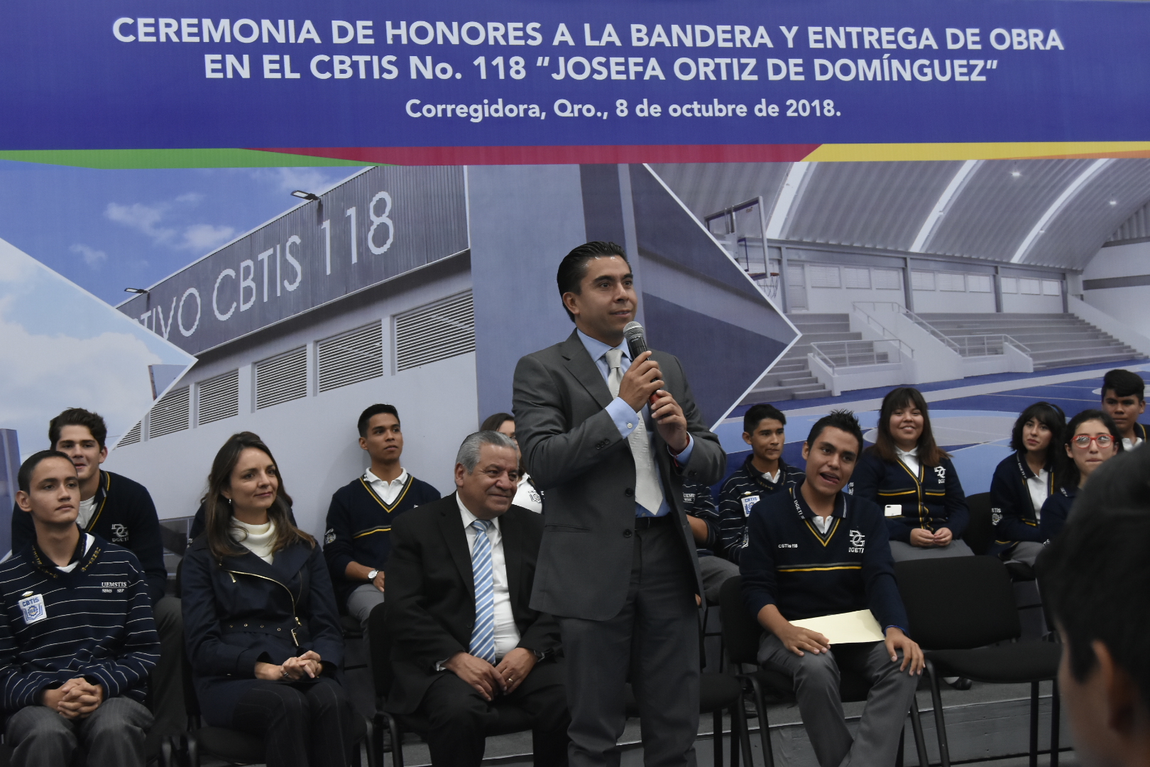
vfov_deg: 23.8
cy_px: 384
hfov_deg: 35.1
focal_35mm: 57
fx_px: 1821
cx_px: 575
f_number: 5.6
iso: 2000
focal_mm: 38
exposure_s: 1/200
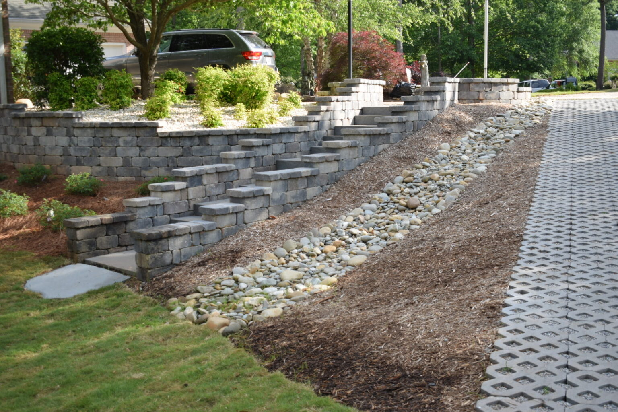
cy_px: 206
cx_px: 309
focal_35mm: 45
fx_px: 772
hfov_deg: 43.6
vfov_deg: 29.9
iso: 100
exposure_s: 1/125
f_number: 5.6
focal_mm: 30
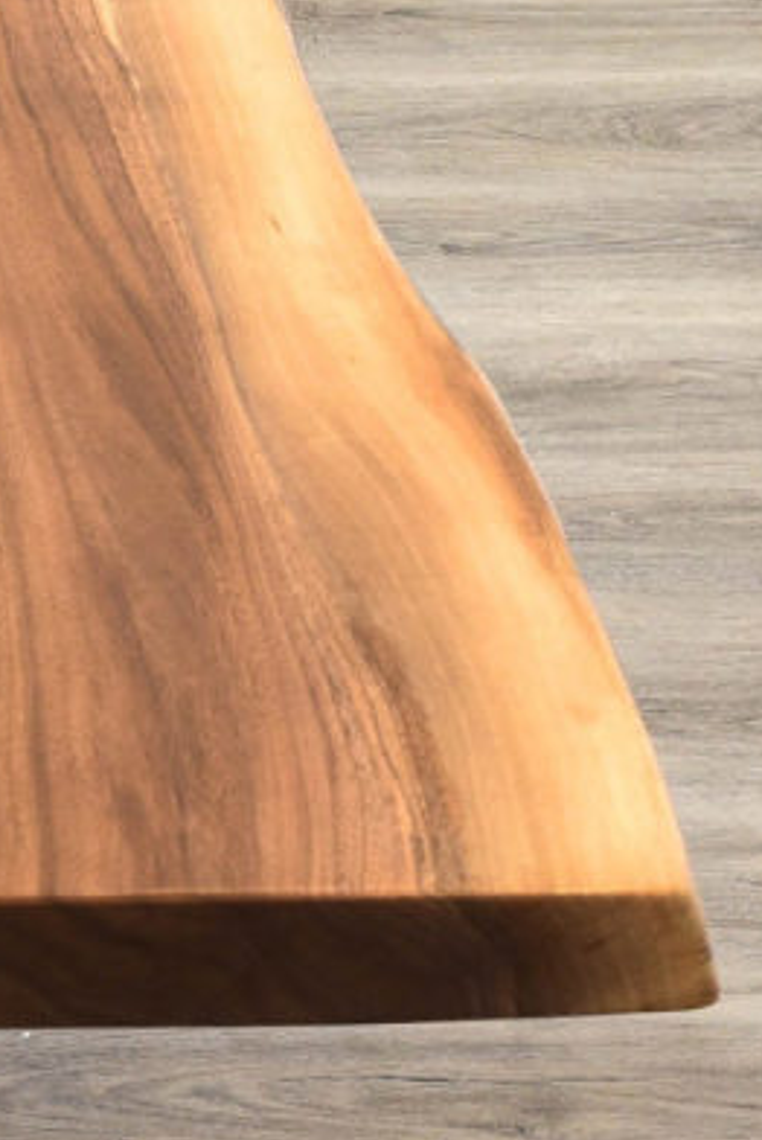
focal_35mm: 188
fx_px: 5958
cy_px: 523
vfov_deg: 10.9
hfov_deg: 6.9
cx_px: -1054
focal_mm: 36
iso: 500
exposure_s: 1/20
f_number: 10
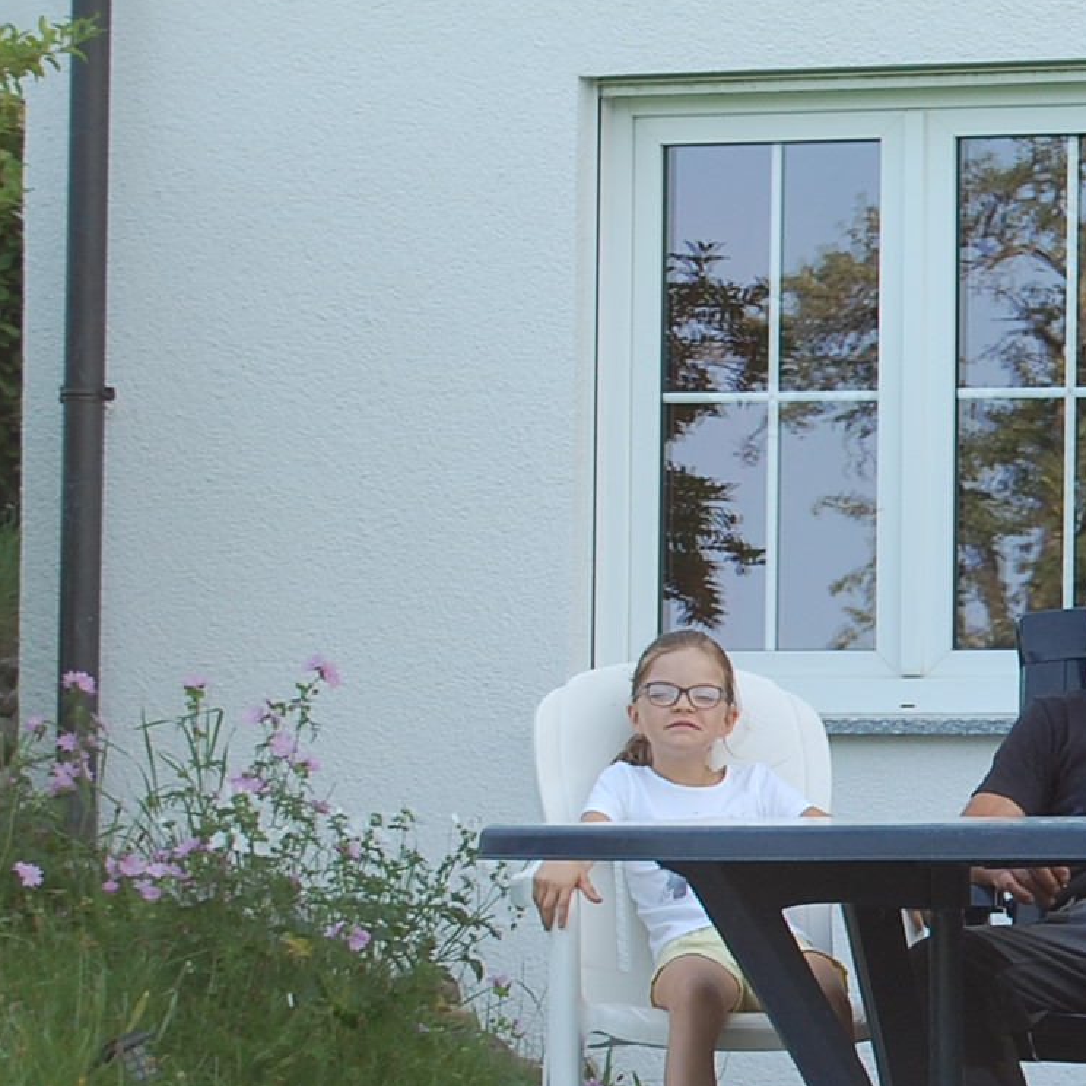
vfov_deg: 8.2
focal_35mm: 212
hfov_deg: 8.1
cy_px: 607
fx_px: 7535
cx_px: 1632
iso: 200
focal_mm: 55
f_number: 6.3
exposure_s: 1/160
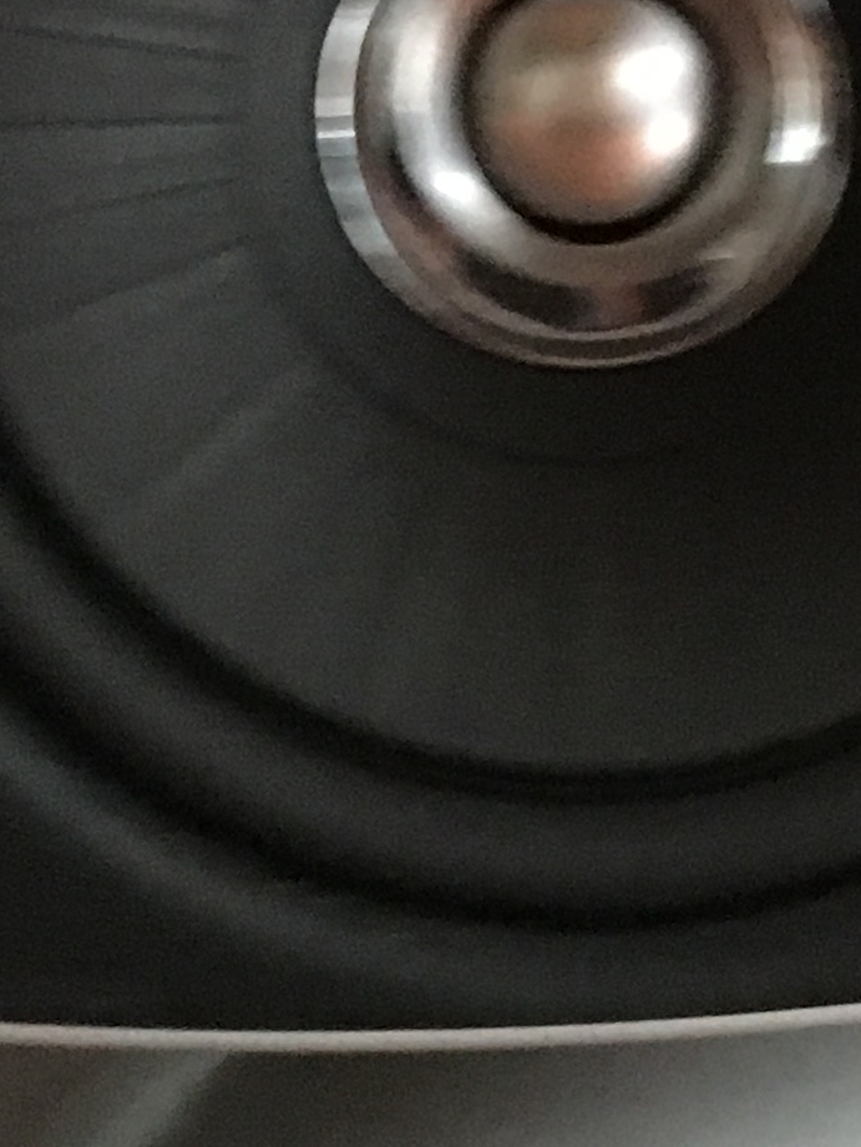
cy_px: 161
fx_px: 4211
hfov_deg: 11.6
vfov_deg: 15.4
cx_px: 760
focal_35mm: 127
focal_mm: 4.15
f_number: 2.2
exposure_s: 1/17
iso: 400
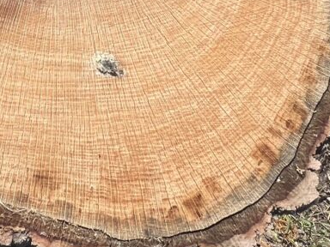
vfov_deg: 24.0
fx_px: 496
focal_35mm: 52
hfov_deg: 34.1
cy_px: -90
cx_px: 13
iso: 32
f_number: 1.8
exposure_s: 1/1876
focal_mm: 1.57
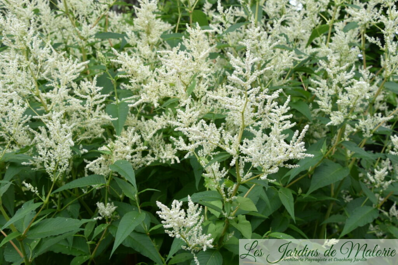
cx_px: 199
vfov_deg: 31.9
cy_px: 132
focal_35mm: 42
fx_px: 464
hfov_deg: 46.4
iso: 200
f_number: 6.3
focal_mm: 28
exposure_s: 1/250
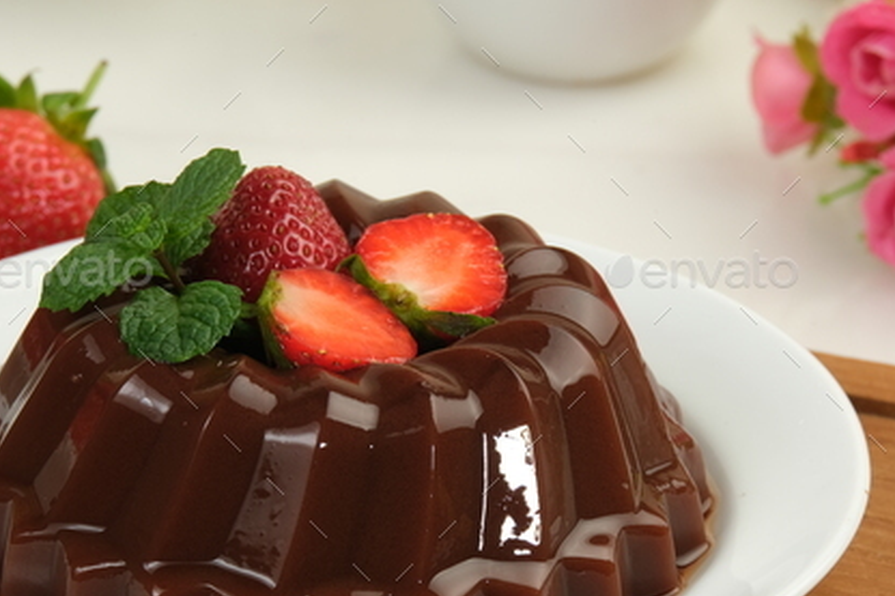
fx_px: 7480
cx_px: 372
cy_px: 371
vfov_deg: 4.6
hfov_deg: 6.8
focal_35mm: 301
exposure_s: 1/125
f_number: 11
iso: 200
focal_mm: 141.3
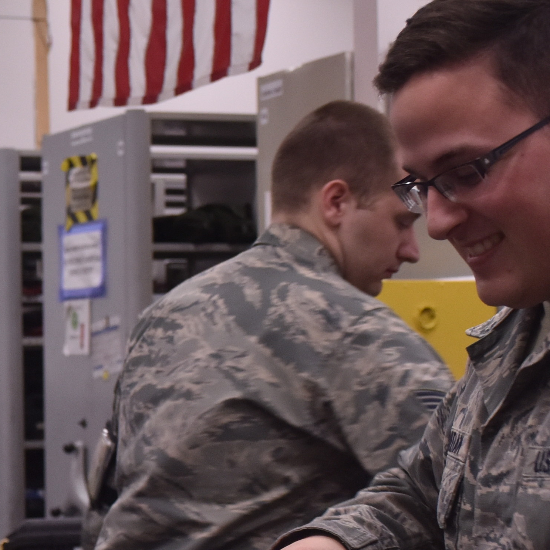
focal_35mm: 122
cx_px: -47
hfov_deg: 14.0
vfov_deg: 14.3
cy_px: 399
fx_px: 2193
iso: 500
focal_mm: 29
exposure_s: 1/60
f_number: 4.5
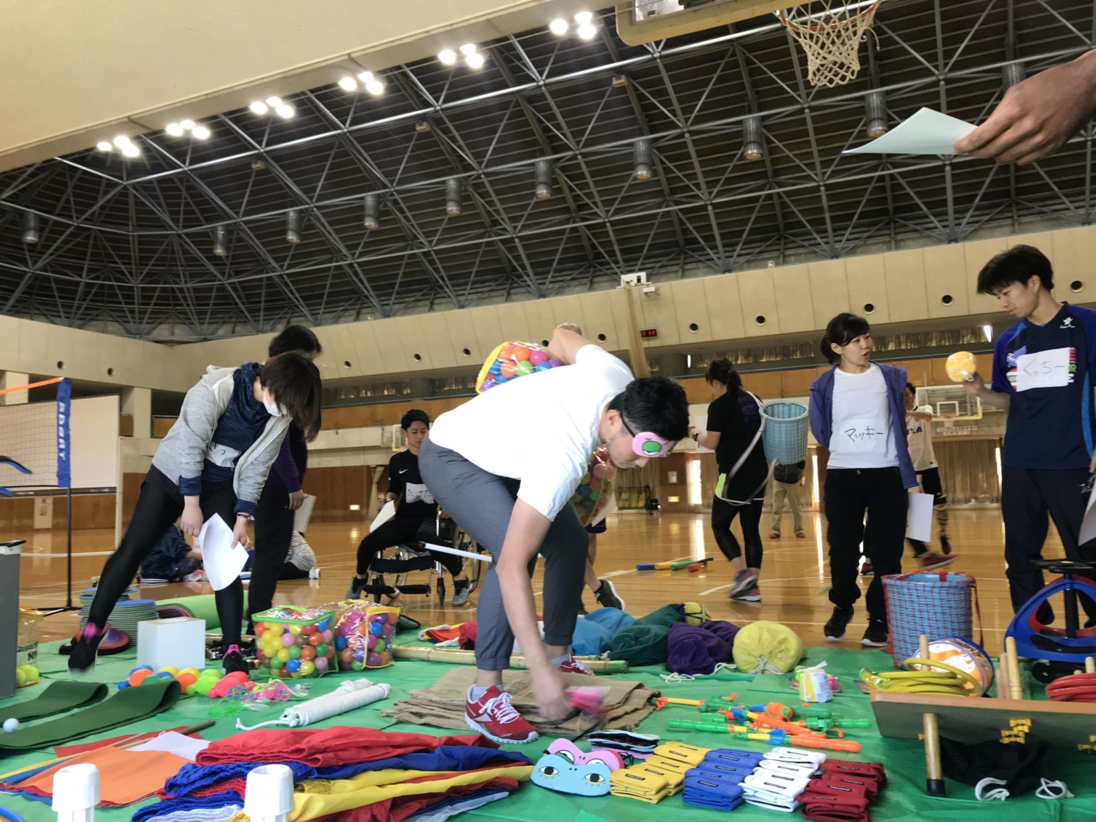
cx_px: 548
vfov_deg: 49.7
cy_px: 411
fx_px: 887
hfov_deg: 63.4
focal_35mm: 28
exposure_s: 1/30
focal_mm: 3.99
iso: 40
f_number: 1.8
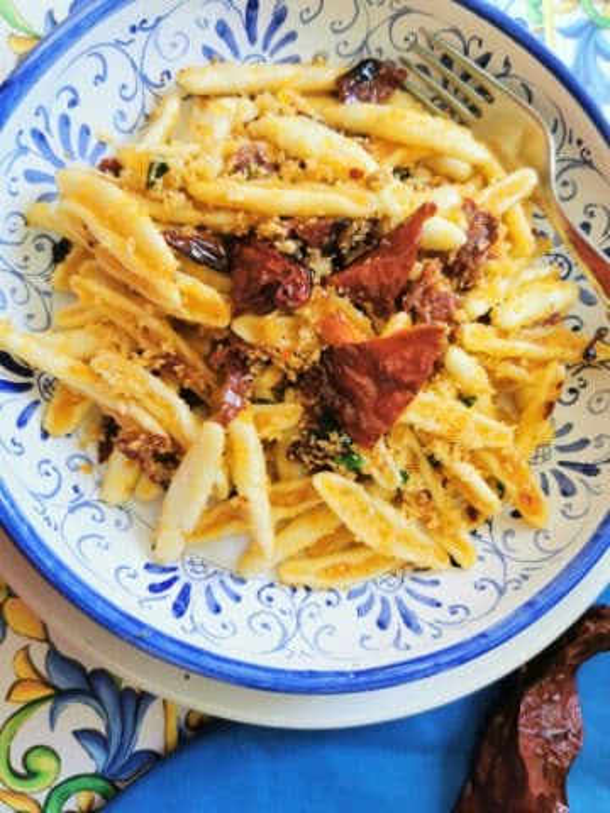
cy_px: 406
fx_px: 634
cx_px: 305
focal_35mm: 27
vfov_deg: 65.3
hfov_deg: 51.4
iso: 64
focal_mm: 5.56
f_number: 1.6
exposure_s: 1/100
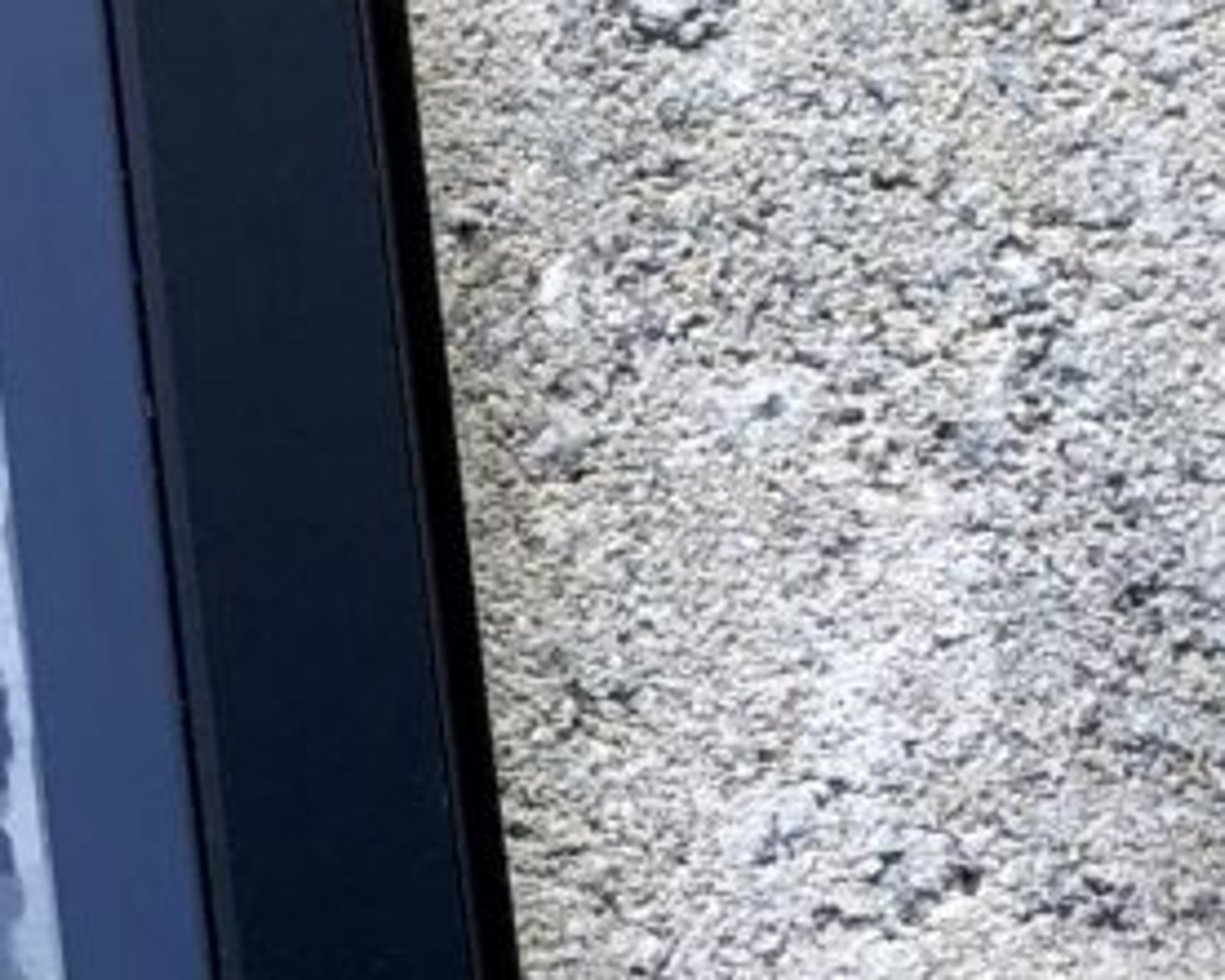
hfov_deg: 12.0
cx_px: -759
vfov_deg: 10.1
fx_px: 5513
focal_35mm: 152
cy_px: 772
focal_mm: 3.99
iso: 20
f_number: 1.8
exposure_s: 1/340
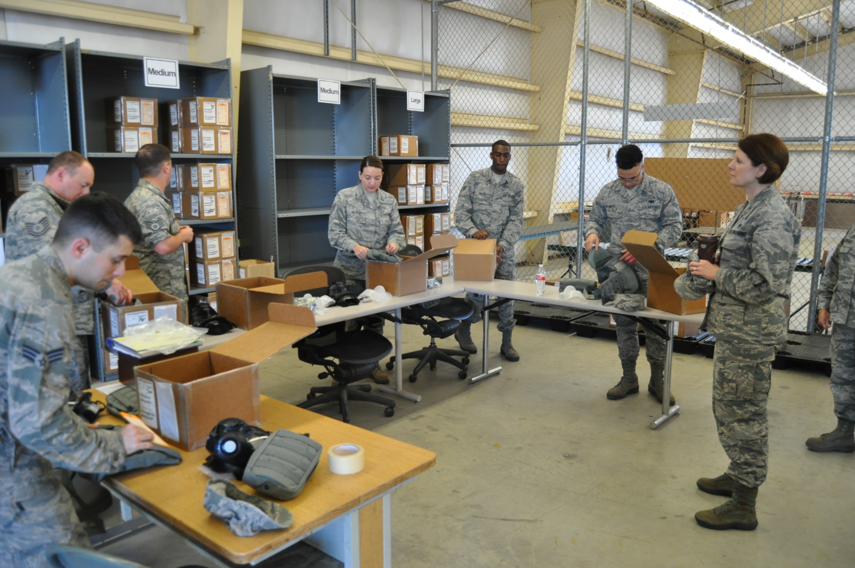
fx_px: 640
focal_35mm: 27
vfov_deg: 47.8
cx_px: 428
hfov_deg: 67.4
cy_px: 284
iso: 1000
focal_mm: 18
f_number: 4
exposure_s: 1/80
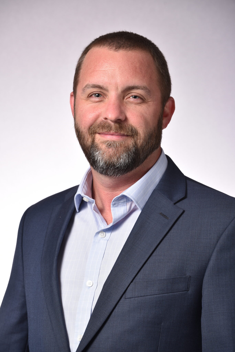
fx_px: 1565
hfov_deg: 8.6
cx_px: 118
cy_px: 176
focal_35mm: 160
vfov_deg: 12.8
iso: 200
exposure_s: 1/125
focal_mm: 160
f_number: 9
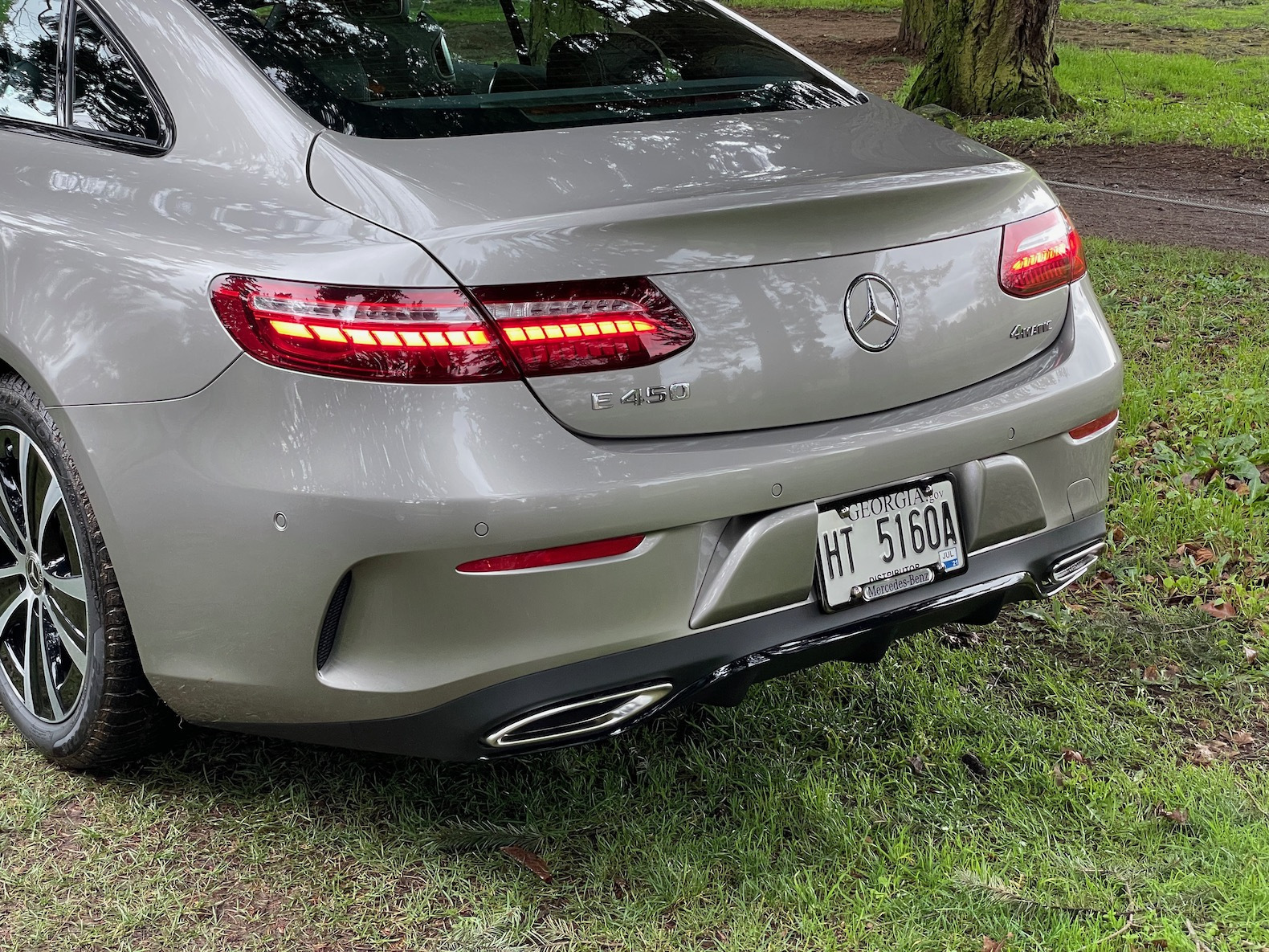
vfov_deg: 28.0
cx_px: 634
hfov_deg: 36.8
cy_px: 476
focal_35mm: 52
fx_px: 1906
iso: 160
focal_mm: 6
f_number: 2
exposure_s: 1/100
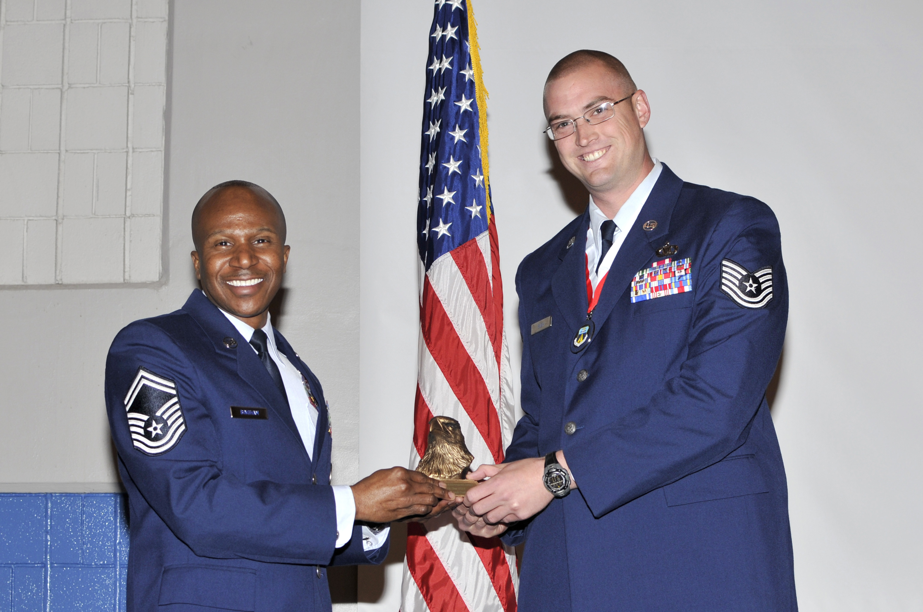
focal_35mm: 52
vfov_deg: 25.7
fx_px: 1344
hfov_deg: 37.9
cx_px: 462
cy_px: 306
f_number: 4.5
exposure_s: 1/40
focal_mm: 35
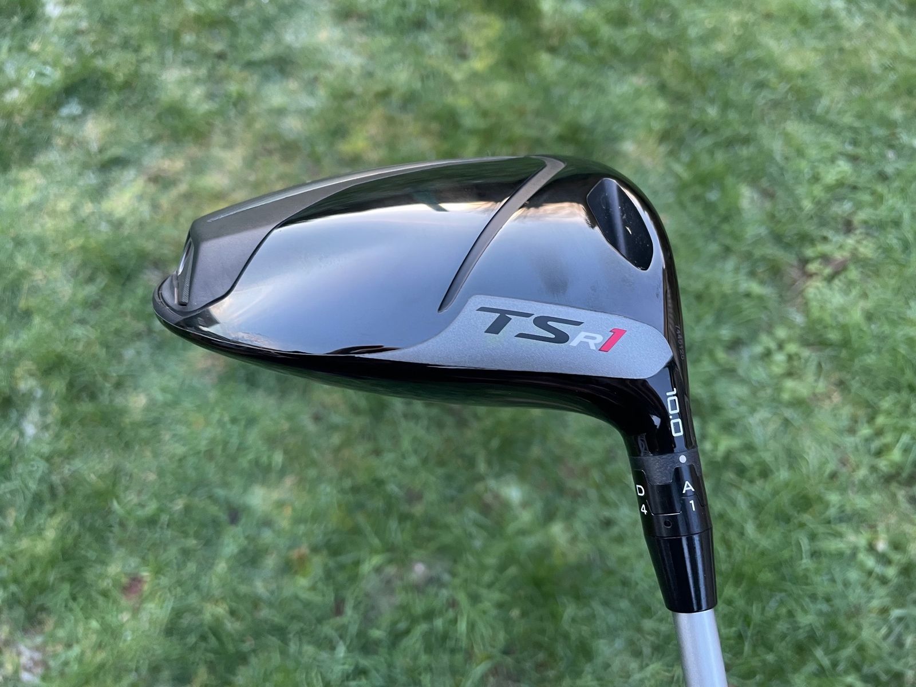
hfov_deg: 67.3
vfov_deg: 53.1
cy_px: 344
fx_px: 688
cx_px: 458
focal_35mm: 26
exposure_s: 1/60
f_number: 1.6
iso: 125
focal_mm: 4.2
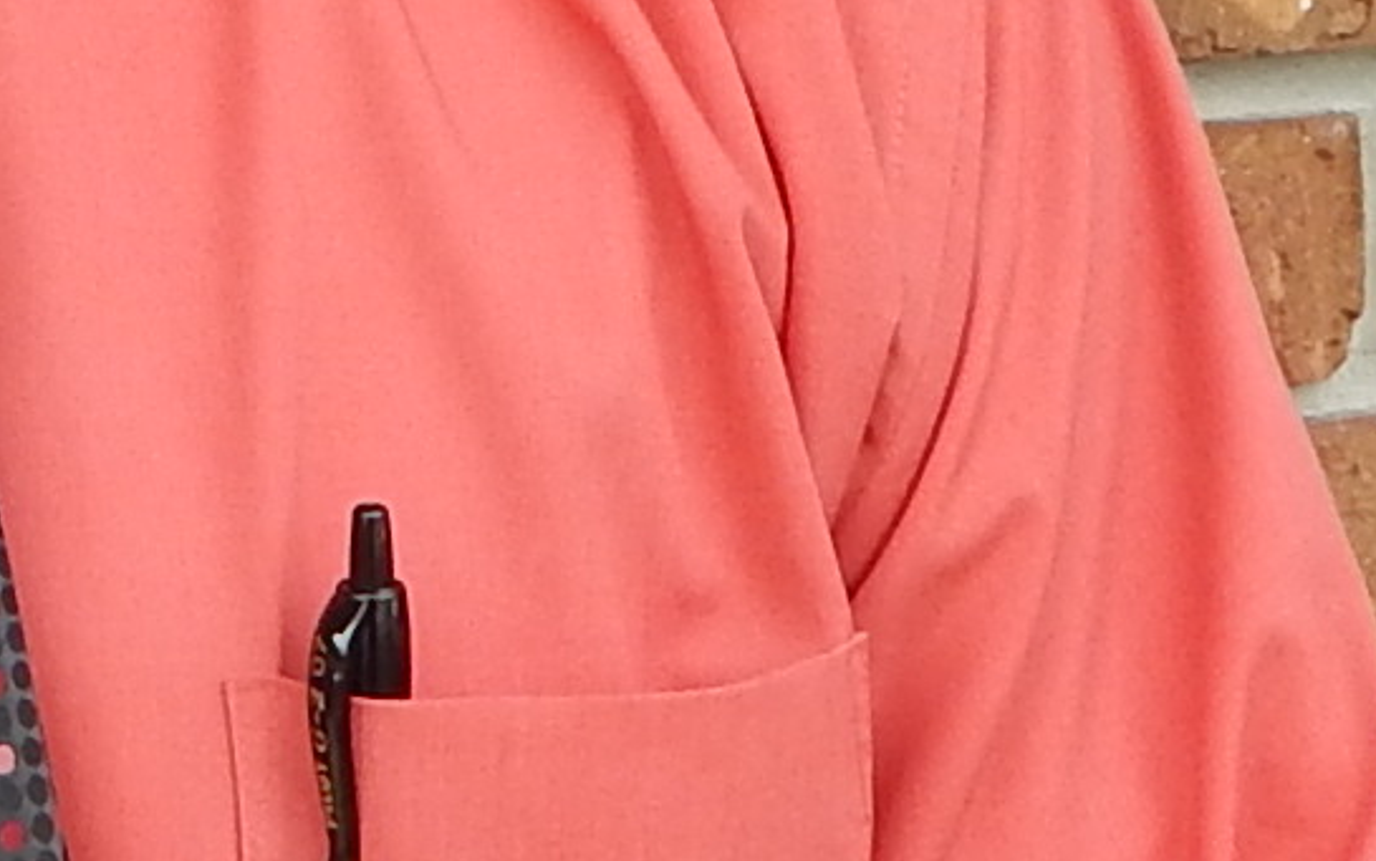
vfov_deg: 8.7
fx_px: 5477
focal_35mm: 146
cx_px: -530
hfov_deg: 13.7
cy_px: -573
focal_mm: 4
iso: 125
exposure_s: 1/50
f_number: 3
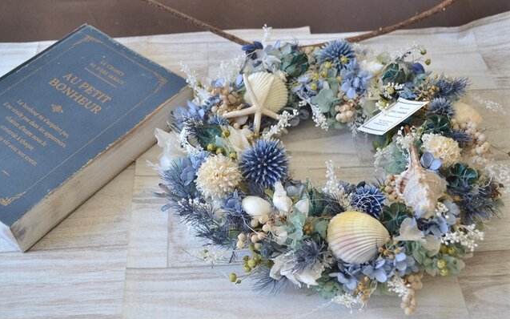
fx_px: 619
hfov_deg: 44.8
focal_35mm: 45
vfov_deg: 28.9
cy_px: 158
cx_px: 255
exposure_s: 1/80
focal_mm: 29
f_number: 4.5
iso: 400
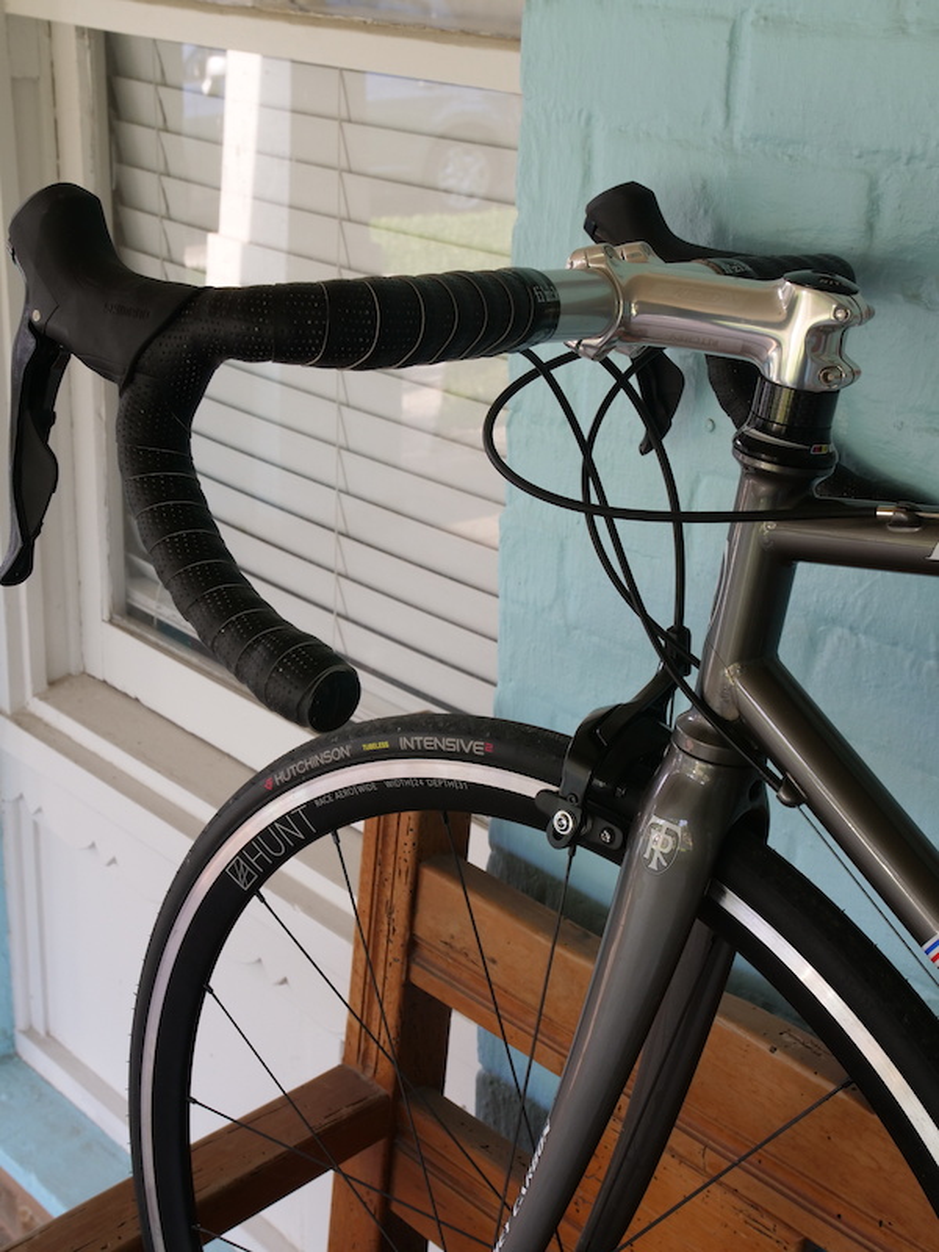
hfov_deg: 29.1
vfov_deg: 38.2
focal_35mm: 50
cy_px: 626
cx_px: 470
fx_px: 1808
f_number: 8
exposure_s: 1/50
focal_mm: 25
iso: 640
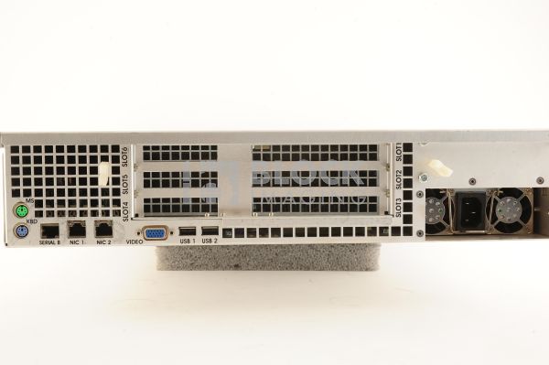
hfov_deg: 39.6
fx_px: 762
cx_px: 274
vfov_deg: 26.9
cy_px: 182
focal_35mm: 50
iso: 1600
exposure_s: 1/160
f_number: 11
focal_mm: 50
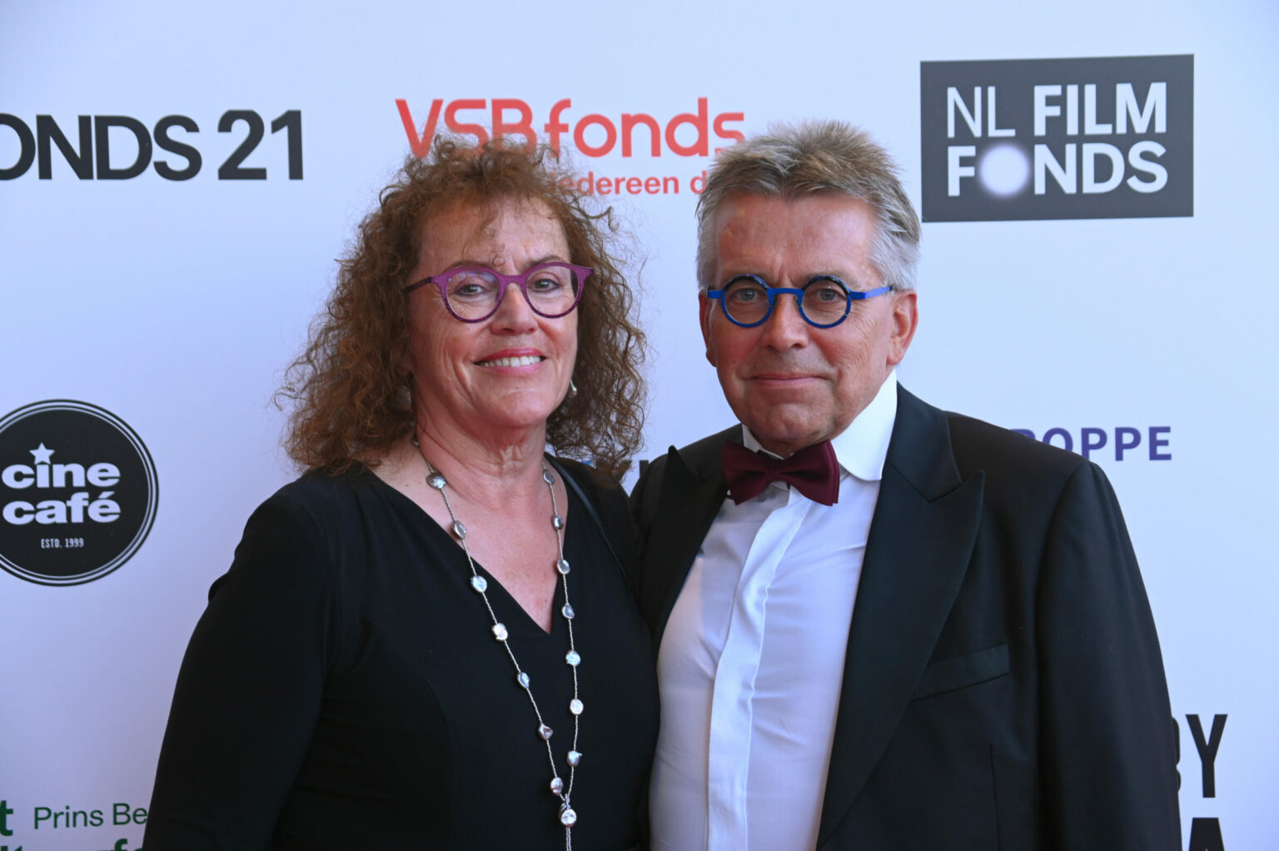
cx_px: 640
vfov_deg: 19.4
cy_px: 426
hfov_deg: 28.9
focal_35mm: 70
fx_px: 2485
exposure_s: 1/100
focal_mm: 70
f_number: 8
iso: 1000
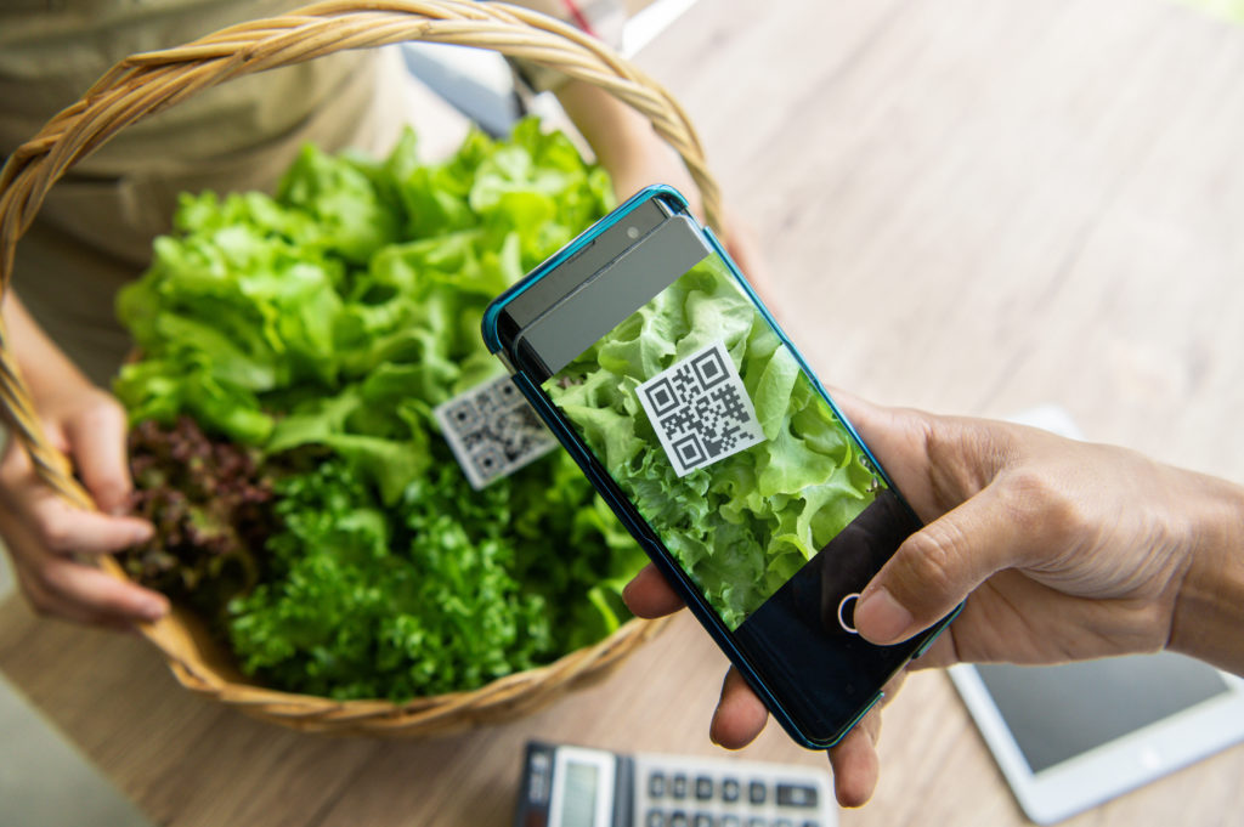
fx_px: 1036
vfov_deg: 43.5
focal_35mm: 30
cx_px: 622
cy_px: 414
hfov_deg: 62.0
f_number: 4
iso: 800
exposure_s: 1/800
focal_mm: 30
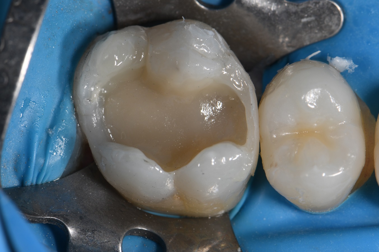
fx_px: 1652
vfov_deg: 8.7
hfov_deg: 13.1
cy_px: 126
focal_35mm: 157
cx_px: 190
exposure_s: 1/160
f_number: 32
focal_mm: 105
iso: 200
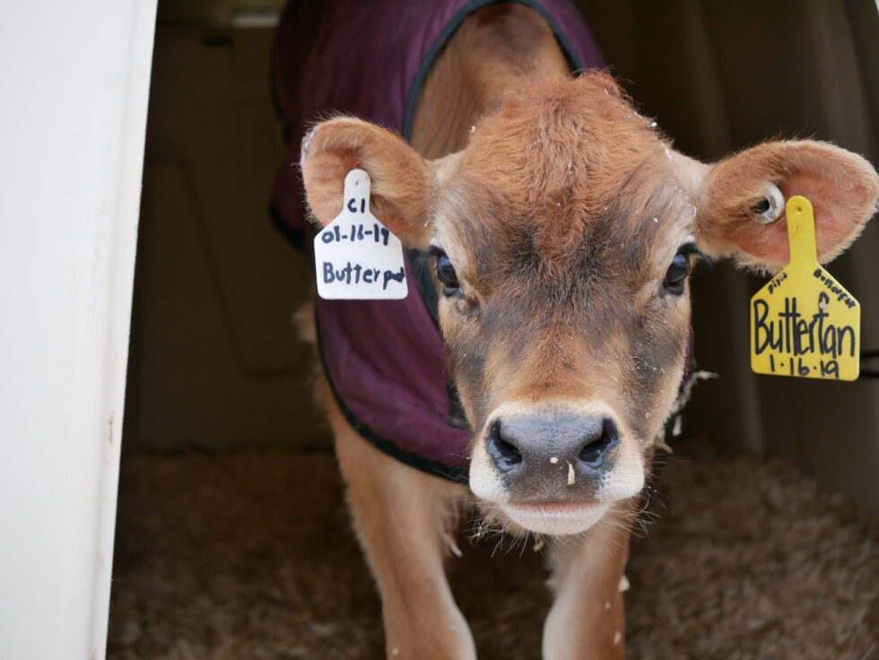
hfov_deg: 21.8
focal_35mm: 90
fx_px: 2286
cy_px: 330
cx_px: 440
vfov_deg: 16.4
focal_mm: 45
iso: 200
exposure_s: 1/160
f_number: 4
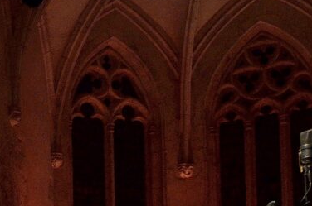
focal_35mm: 147
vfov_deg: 8.8
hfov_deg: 12.5
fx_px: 1271
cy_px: 409
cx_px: -285
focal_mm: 24
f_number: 5.6
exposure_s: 1/80
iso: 640
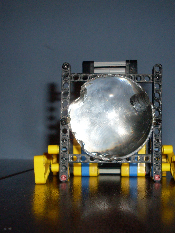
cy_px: 116
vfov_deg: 37.5
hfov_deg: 28.5
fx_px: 344
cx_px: 108
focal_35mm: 51
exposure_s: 1/45
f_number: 2.8
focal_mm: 6.3
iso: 100
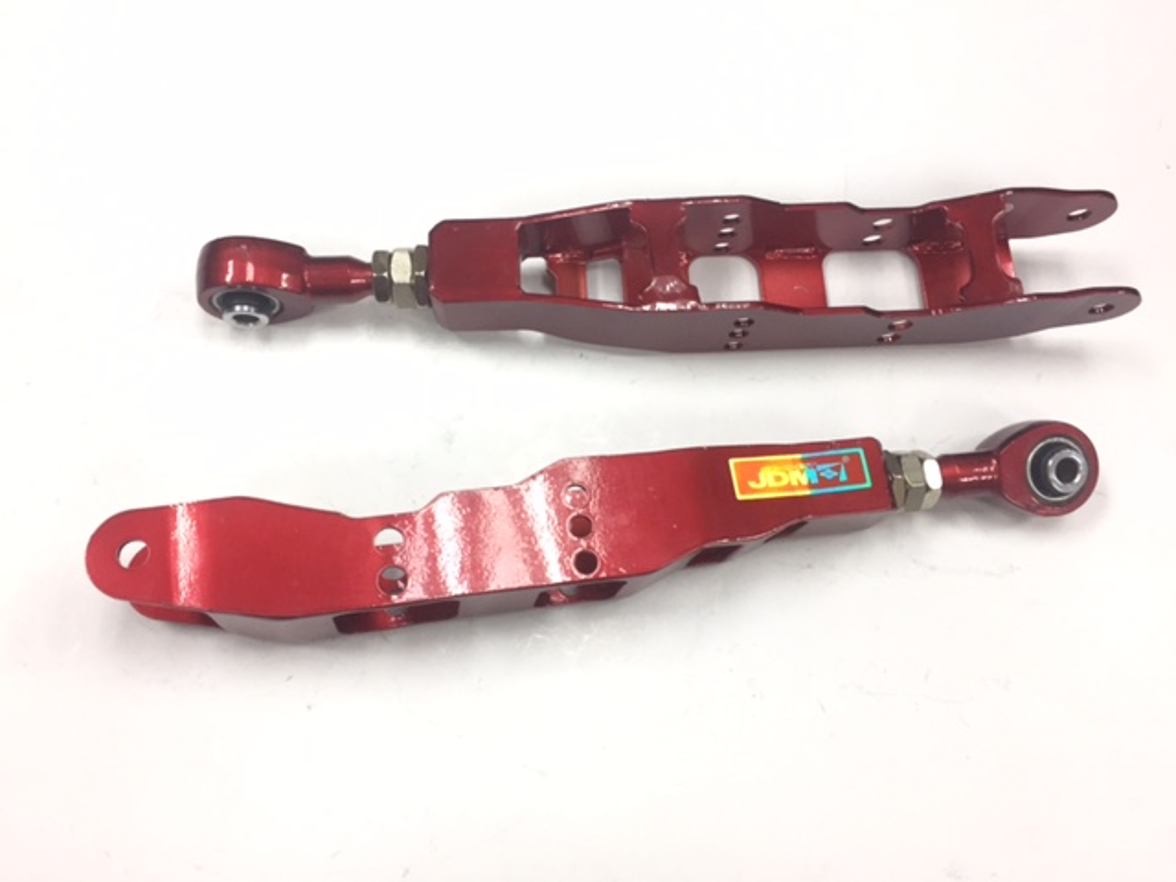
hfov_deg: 61.7
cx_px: 588
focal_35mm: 29
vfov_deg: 48.2
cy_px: 441
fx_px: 985
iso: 64
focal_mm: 4.15
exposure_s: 1/33
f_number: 2.2
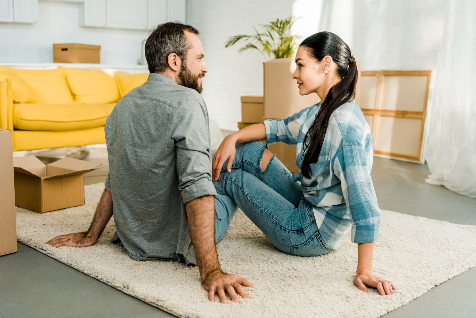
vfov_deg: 31.9
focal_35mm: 42
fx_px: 555
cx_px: 238
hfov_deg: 46.4
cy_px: 159
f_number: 3.5
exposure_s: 1/400
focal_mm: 42
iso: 250
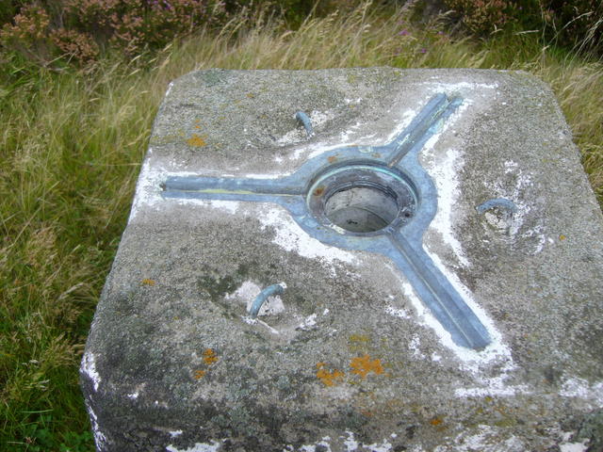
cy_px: 226
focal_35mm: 35
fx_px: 610
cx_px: 302
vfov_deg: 40.7
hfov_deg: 52.6
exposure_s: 1/320
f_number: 2.8
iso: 80
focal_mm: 5.8
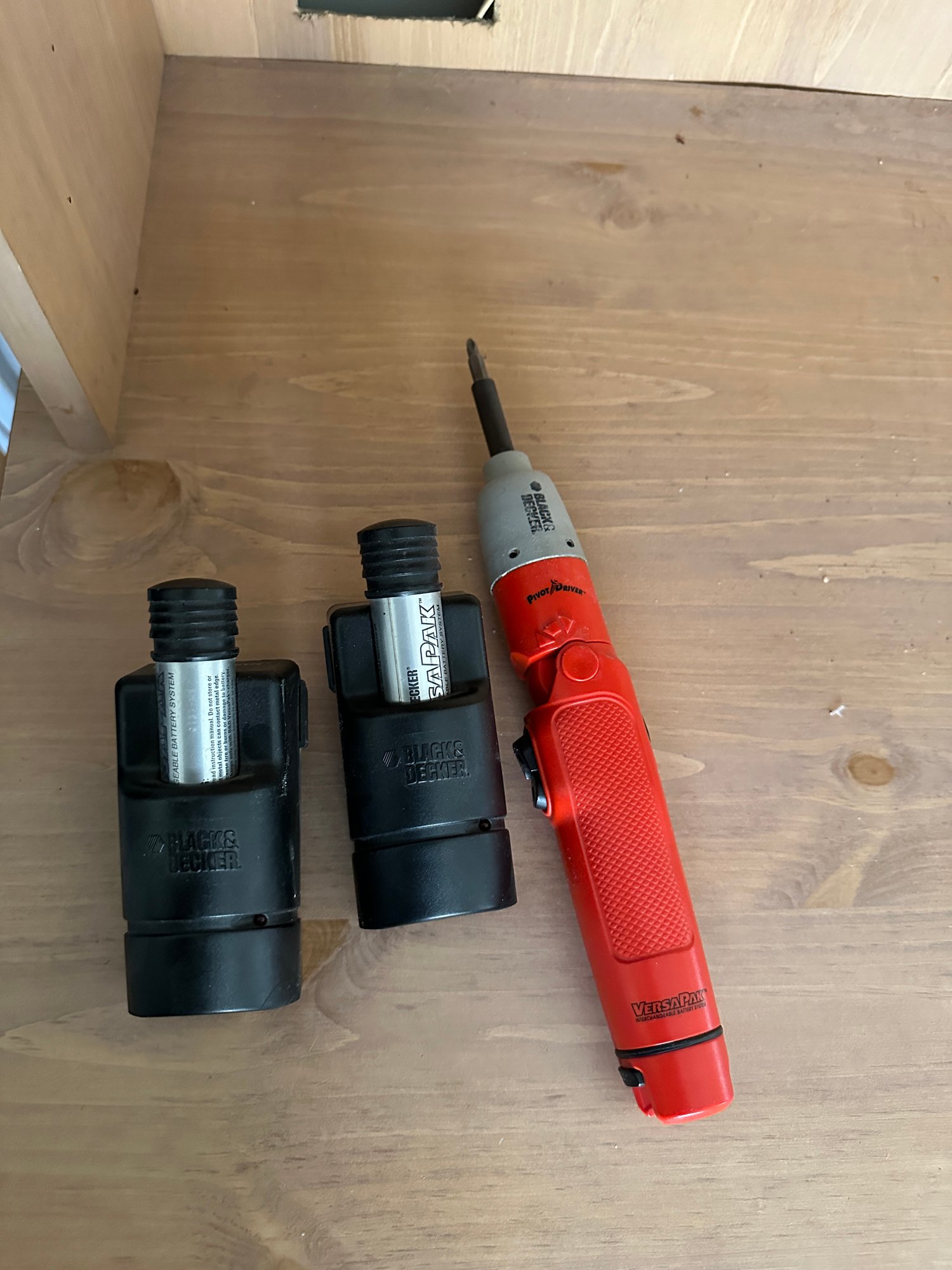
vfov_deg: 71.6
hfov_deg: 56.8
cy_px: 635
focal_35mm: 24
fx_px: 880
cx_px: 476
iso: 1000
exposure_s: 1/60
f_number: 1.78
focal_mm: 6.86
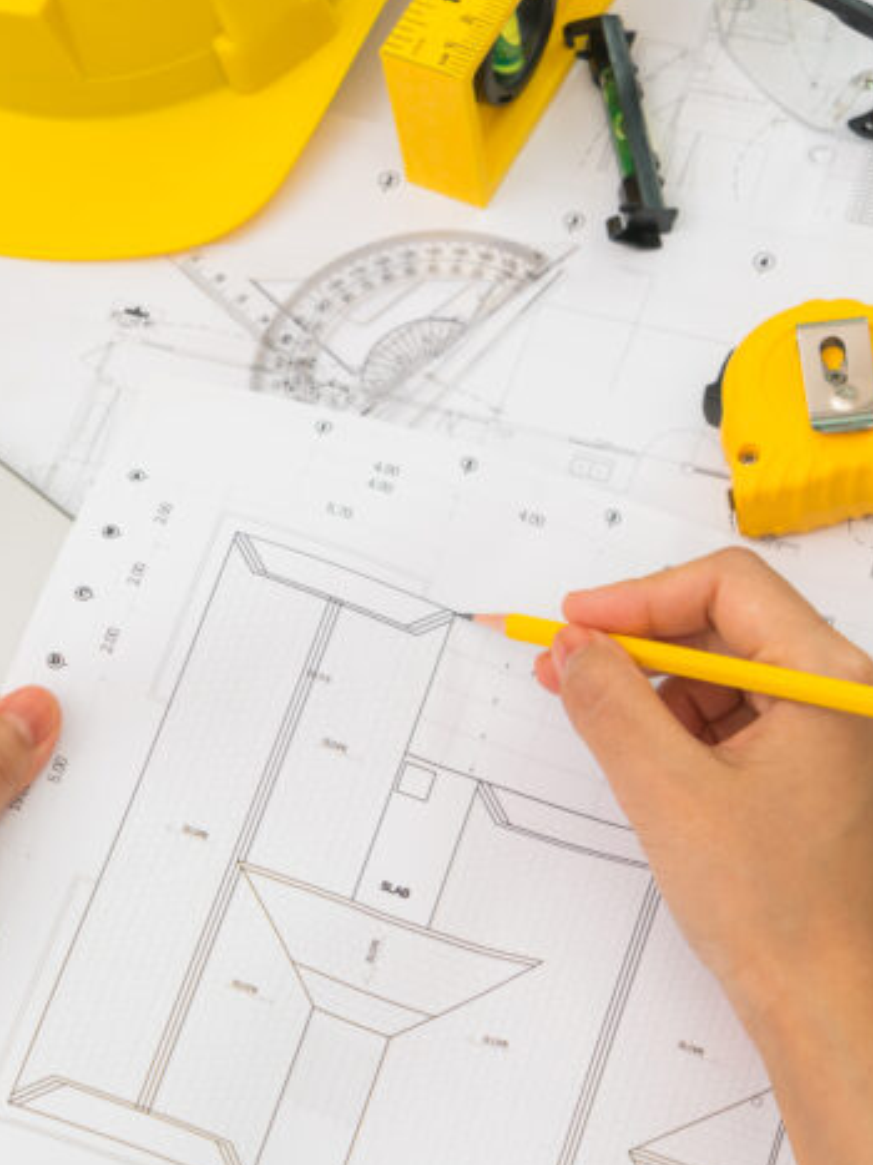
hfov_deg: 13.7
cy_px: 429
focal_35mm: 108
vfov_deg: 18.2
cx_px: 579
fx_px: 3633
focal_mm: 57
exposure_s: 1/100
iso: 100
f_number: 8
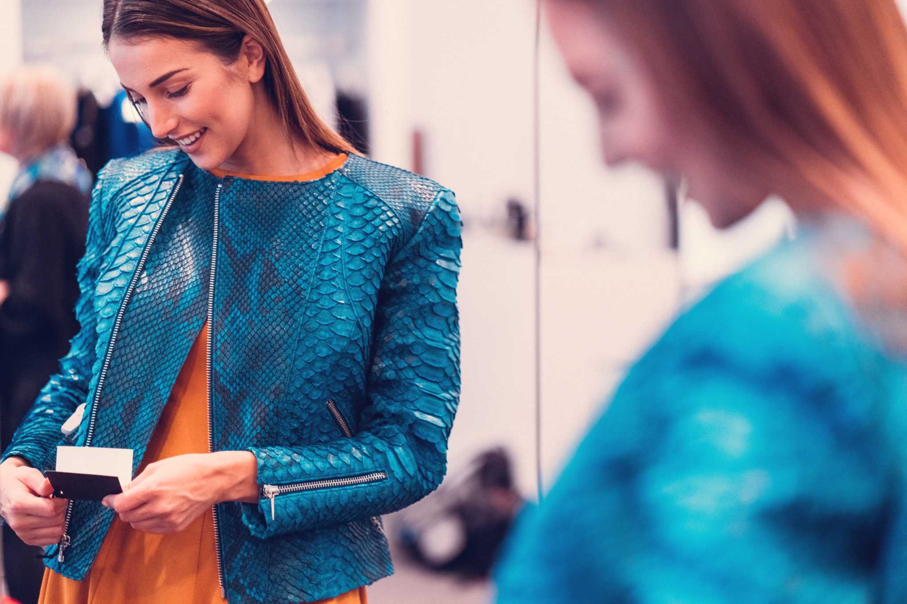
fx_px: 2141
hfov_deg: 23.9
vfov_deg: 16.1
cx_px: 454
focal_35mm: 85
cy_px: 302
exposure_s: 1/250
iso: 1000
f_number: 1.8
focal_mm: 85
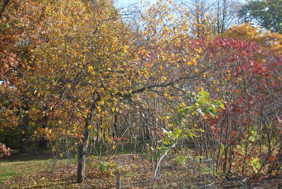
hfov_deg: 44.2
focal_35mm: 44
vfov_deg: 30.5
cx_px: 112
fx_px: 345
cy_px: 82
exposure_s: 1/500
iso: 200
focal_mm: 24
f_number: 4
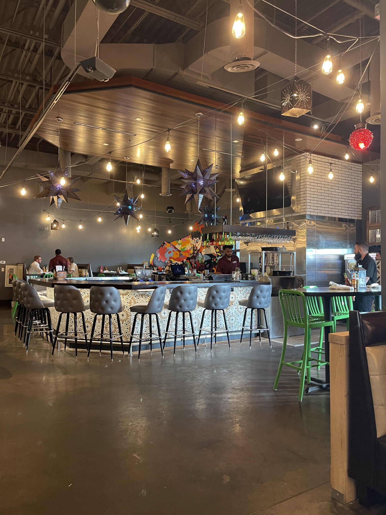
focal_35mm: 26
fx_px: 387
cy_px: 258
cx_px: 193
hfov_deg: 53.1
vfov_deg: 67.3
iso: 400
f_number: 1.6
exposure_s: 1/40
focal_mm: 5.1
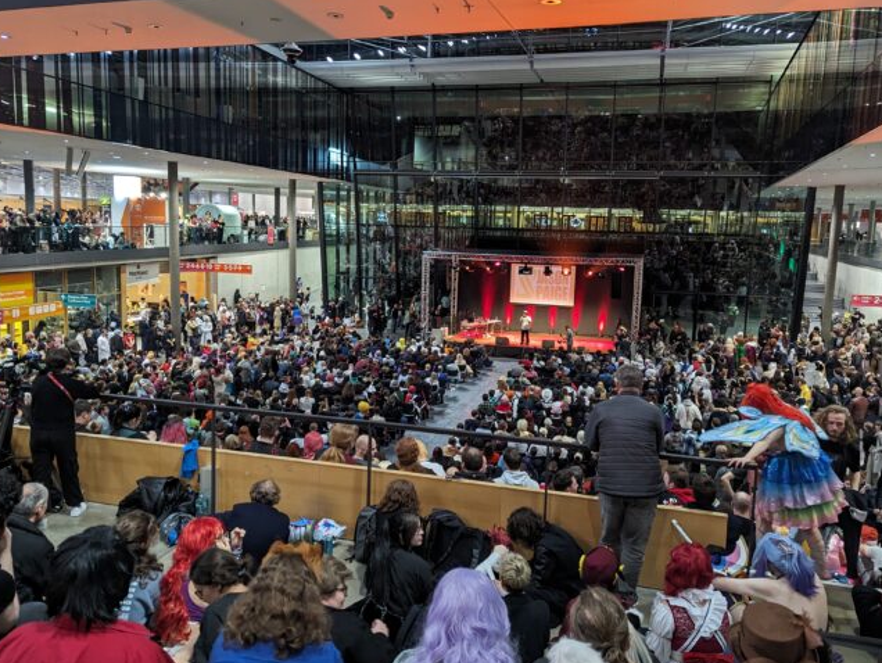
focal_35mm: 29
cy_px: 318
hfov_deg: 61.6
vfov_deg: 48.3
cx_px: 423
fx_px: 739
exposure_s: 1/50
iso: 613
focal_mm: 6.81
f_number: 1.85
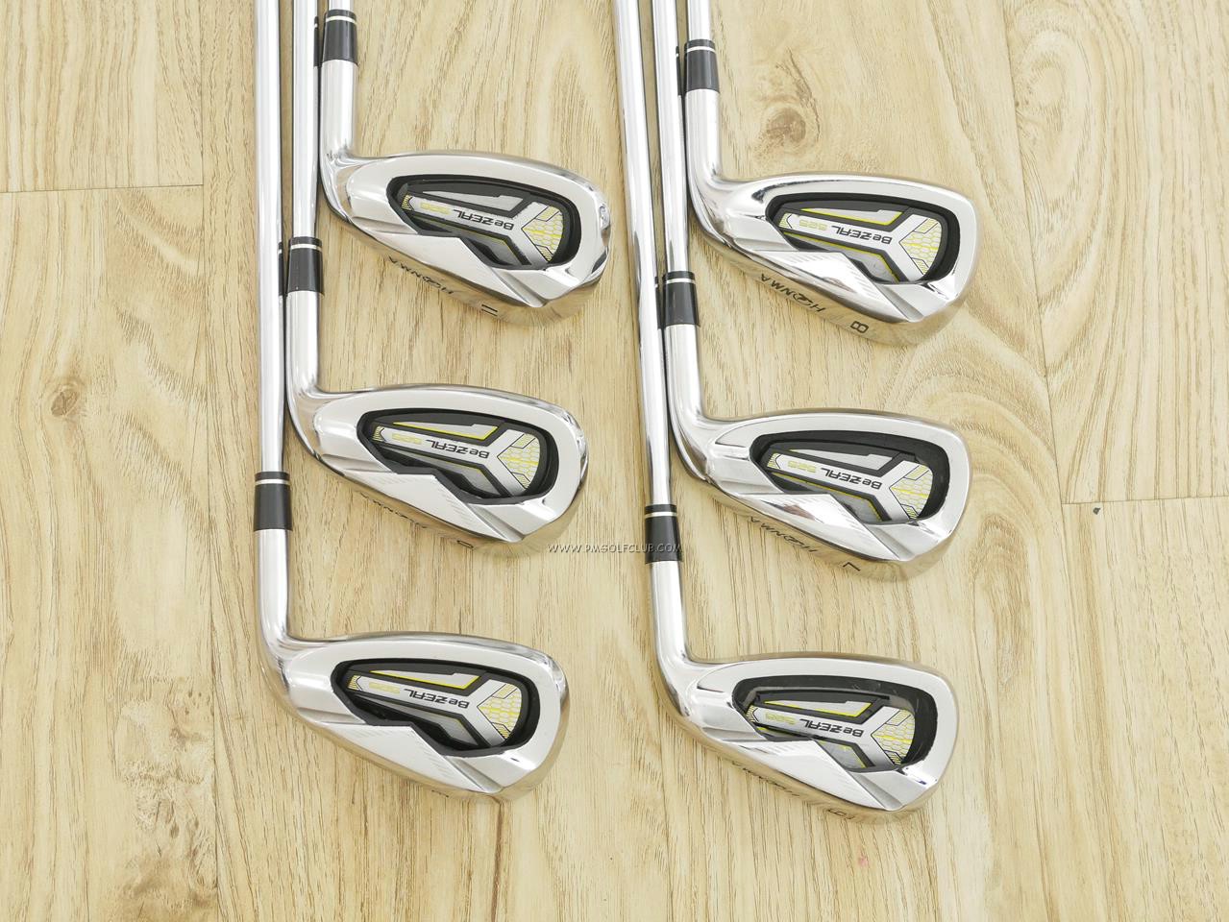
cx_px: 614
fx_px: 1776
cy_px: 461
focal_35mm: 50
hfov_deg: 38.2
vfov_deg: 29.1
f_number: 4.5
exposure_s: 1/30
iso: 1600
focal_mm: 25
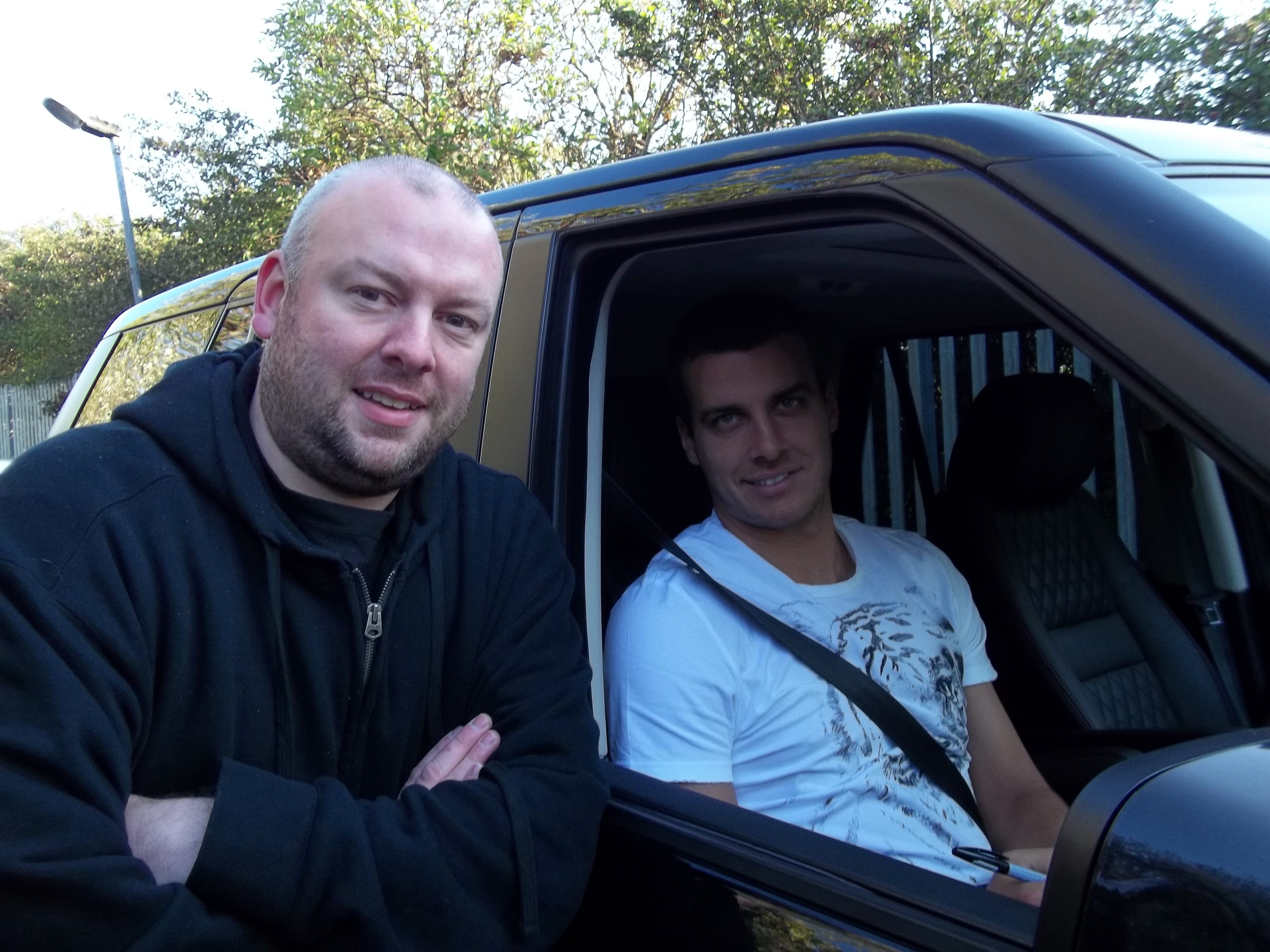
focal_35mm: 32
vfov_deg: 44.2
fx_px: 1174
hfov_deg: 56.8
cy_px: 476
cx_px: 635
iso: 64
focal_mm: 5.7
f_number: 2.9
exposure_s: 1/80
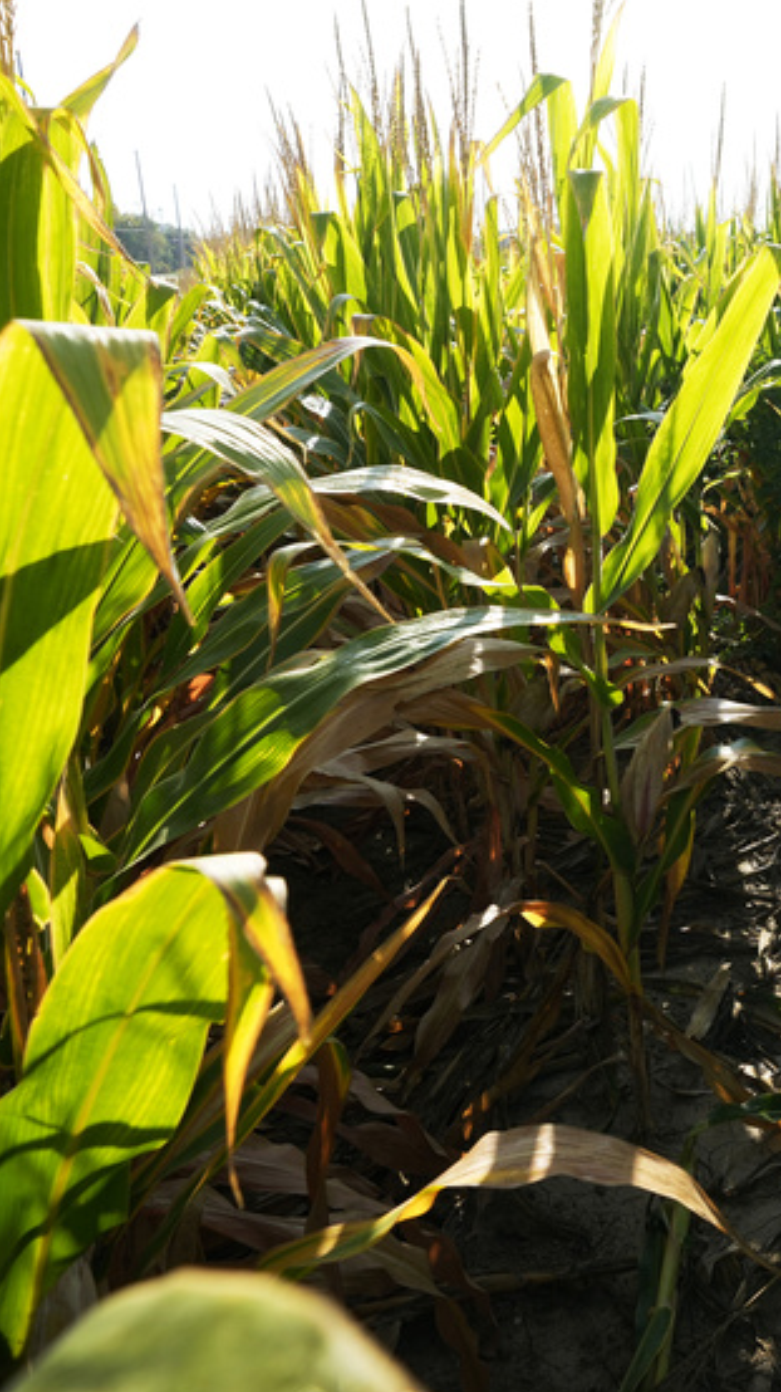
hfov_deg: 32.8
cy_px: 577
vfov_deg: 62.2
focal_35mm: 31
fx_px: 1143
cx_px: 871
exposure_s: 1/1000
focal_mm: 16
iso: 400
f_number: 5.6
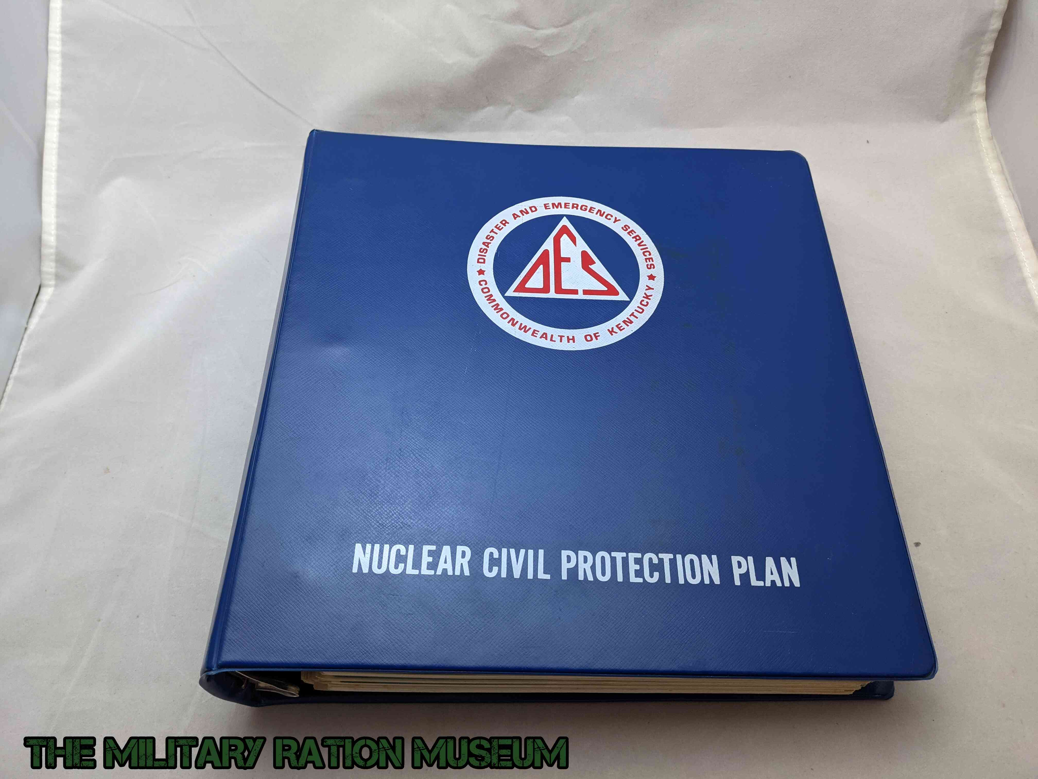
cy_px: 390
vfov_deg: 51.4
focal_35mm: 27
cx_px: 519
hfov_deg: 65.3
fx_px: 810
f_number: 1.73
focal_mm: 4.38
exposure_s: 1/120
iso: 60
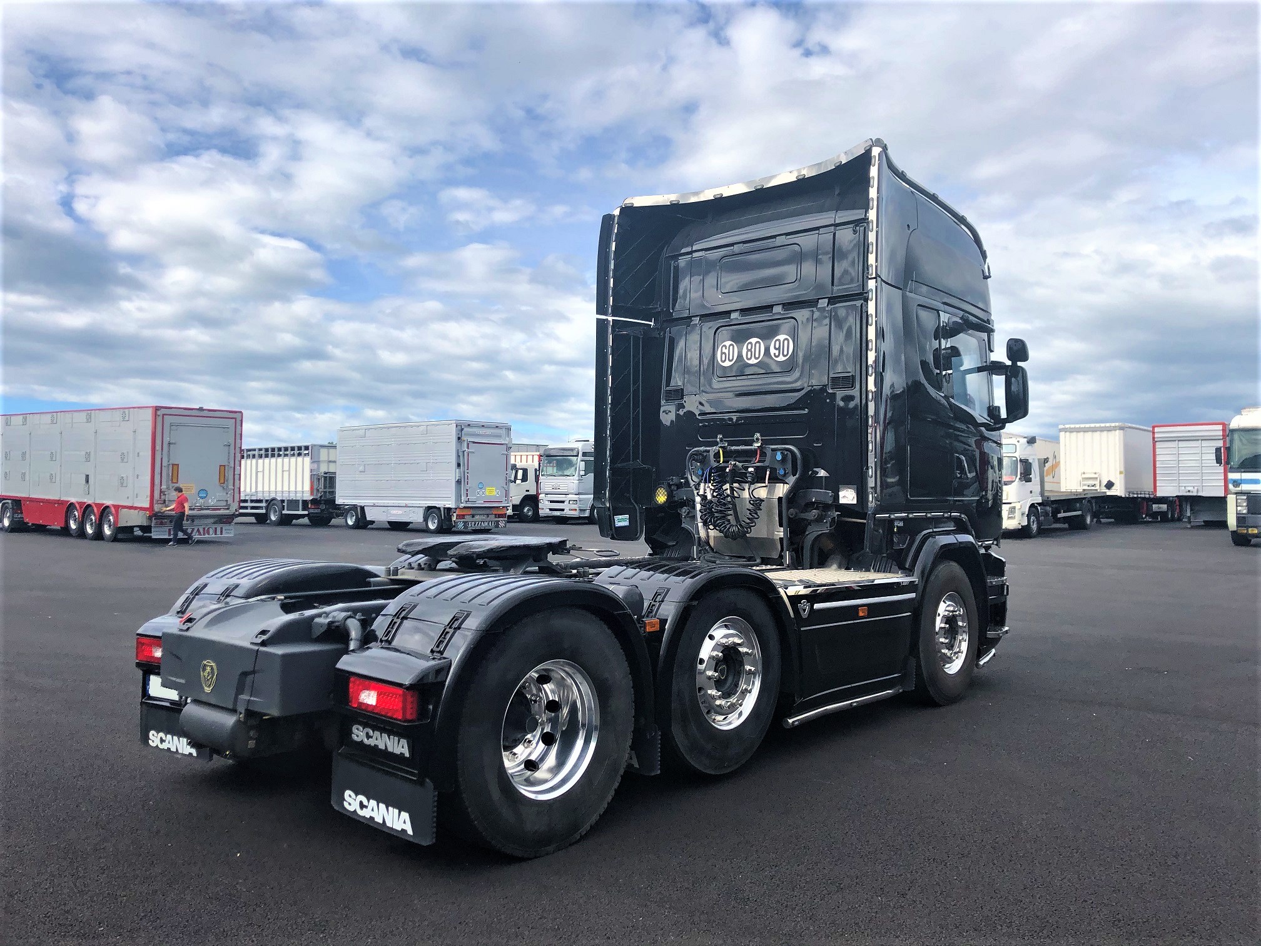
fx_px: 1020
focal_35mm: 28
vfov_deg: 49.7
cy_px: 473
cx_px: 630
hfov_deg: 63.4
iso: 20
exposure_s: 1/1919
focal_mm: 4
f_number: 1.8
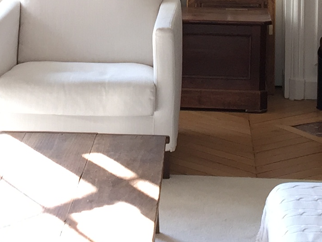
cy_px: -44
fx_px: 1228
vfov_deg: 11.0
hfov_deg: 14.8
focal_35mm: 132
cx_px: 40
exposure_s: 1/100
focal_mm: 4.15
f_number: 2.2
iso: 50
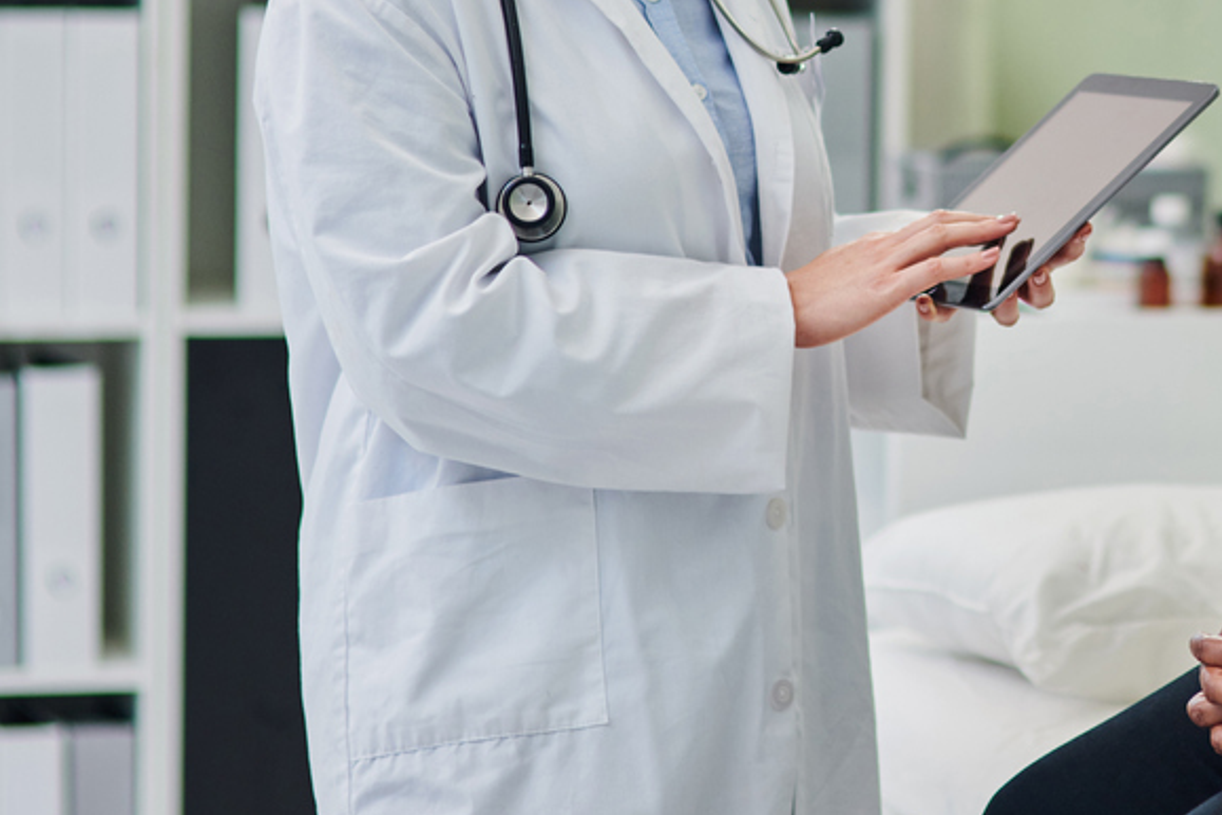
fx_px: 6245
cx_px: 1100
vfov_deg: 7.4
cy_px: 103
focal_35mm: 184
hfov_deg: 11.1
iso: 320
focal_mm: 85
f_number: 2
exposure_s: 1/200
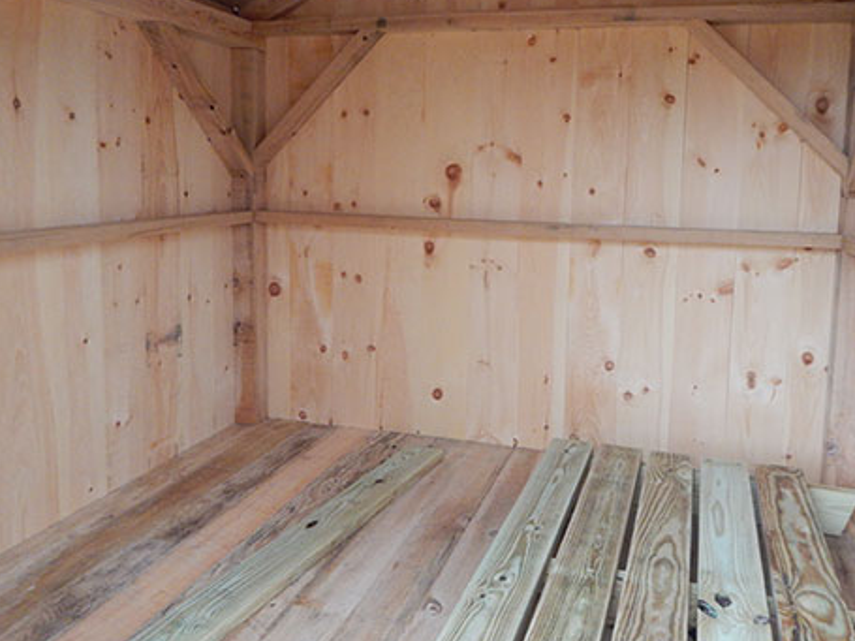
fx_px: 716
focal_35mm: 29
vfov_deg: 47.8
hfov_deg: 61.5
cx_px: 474
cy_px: 244
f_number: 3
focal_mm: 4
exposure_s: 1/40
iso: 125
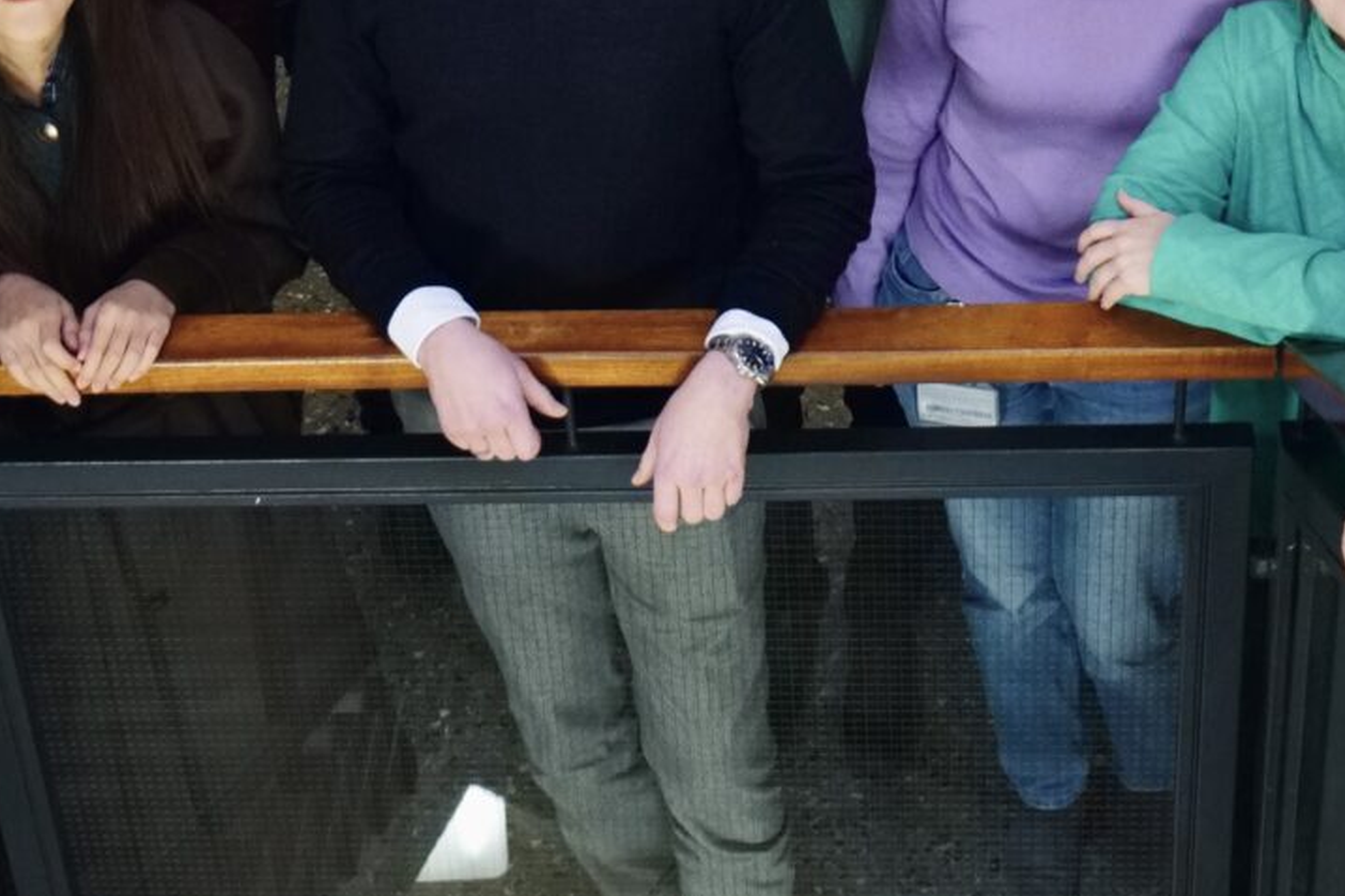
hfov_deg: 24.5
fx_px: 3100
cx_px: 691
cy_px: 373
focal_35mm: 83
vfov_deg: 16.4
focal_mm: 29
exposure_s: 1/60
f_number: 4.1
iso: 6400
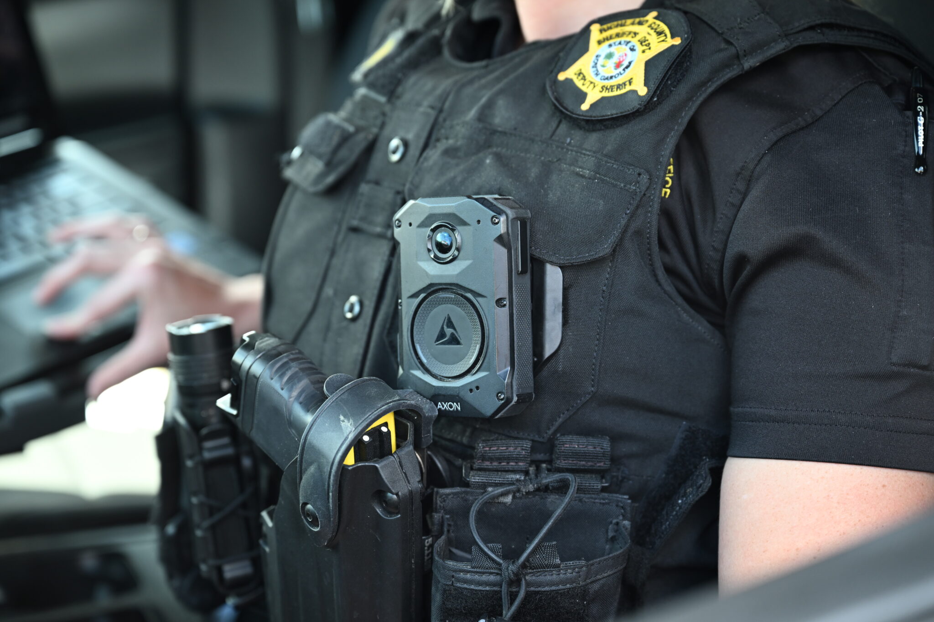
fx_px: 1816
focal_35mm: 70
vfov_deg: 19.5
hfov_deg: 28.8
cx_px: 467
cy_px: 311
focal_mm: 70
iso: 500
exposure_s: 1/200
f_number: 3.5
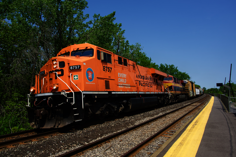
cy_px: 78
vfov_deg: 44.2
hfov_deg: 62.8
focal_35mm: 30
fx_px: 193
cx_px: 118
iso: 320
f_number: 8
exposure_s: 1/800
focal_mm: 29.5
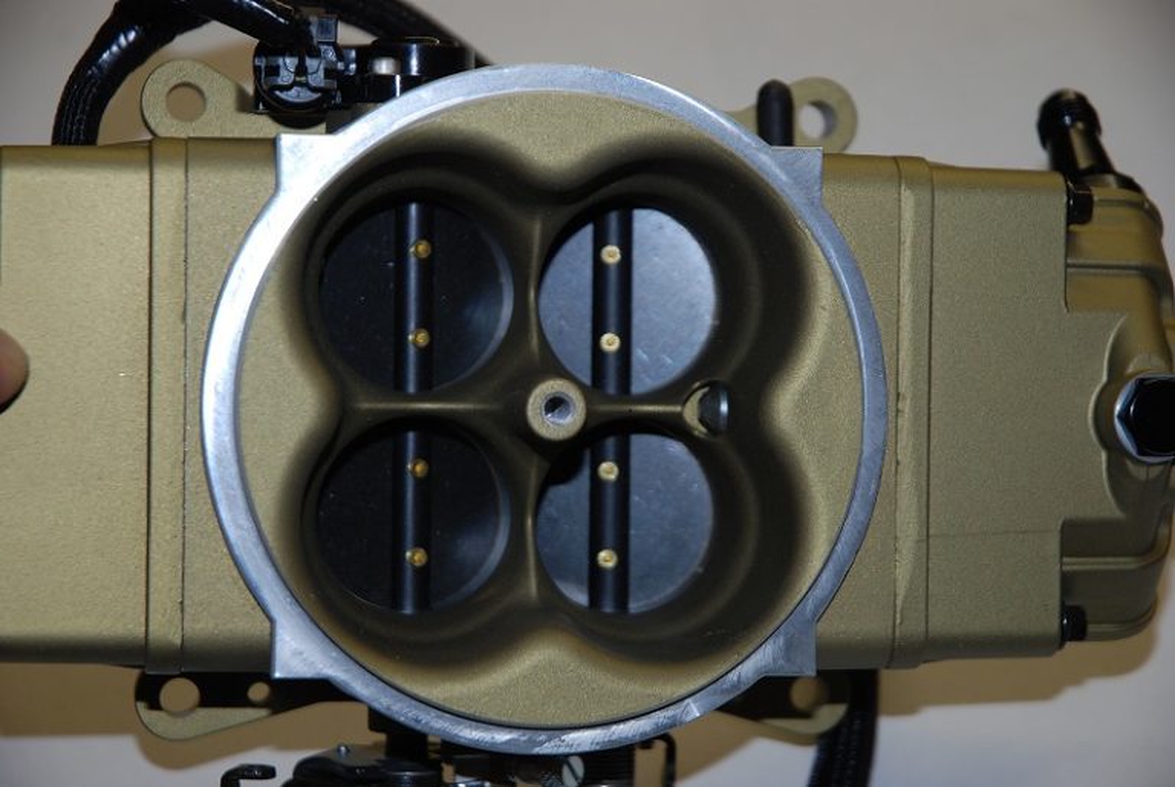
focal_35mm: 105
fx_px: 3431
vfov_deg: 13.1
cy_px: 394
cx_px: 588
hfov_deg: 19.4
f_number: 4.5
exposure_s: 1/60
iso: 200
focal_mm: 70
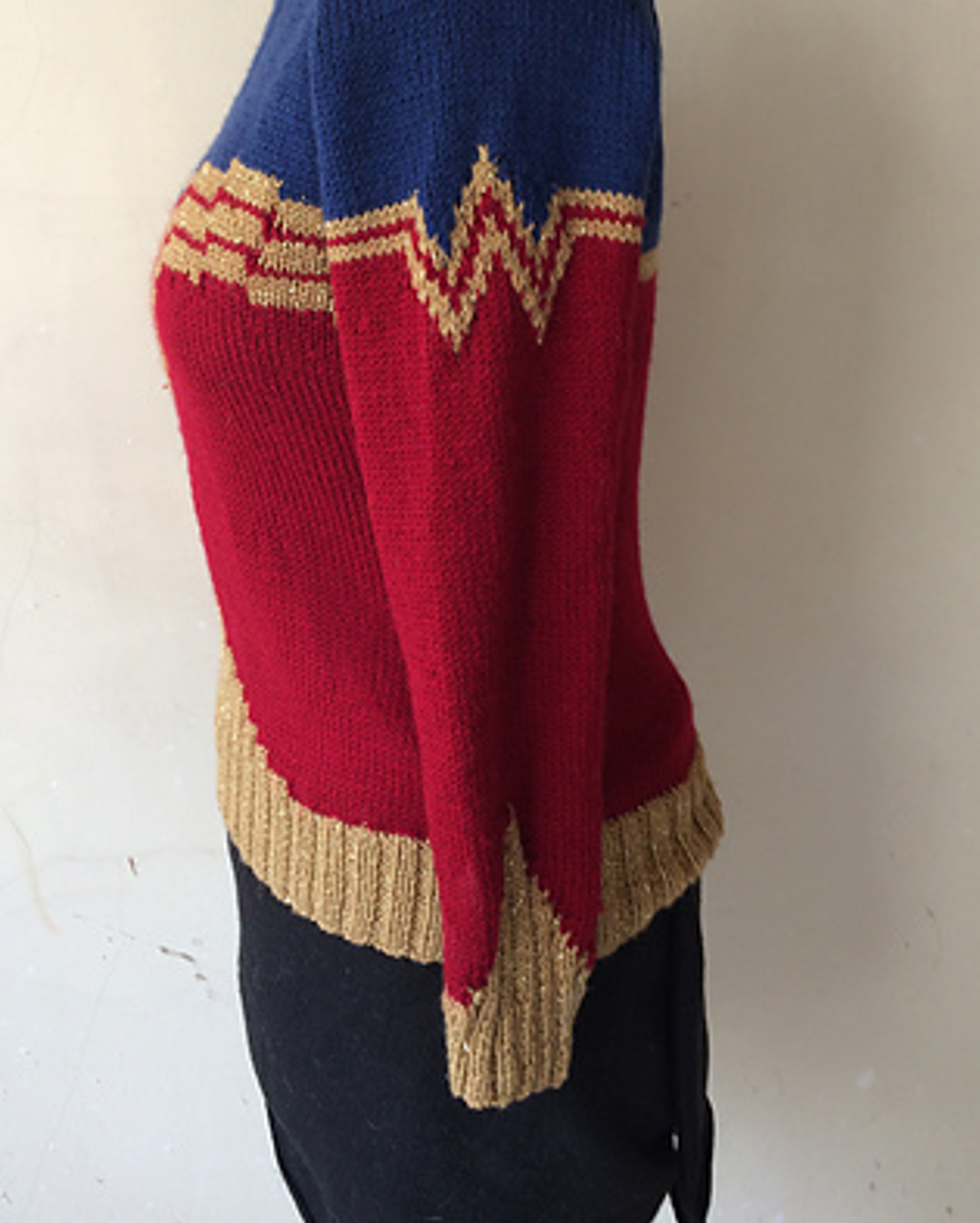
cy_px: 485
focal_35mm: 36
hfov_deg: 41.2
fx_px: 1304
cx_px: 450
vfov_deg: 49.9
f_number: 2.2
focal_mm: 4.15
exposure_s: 1/50
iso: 50
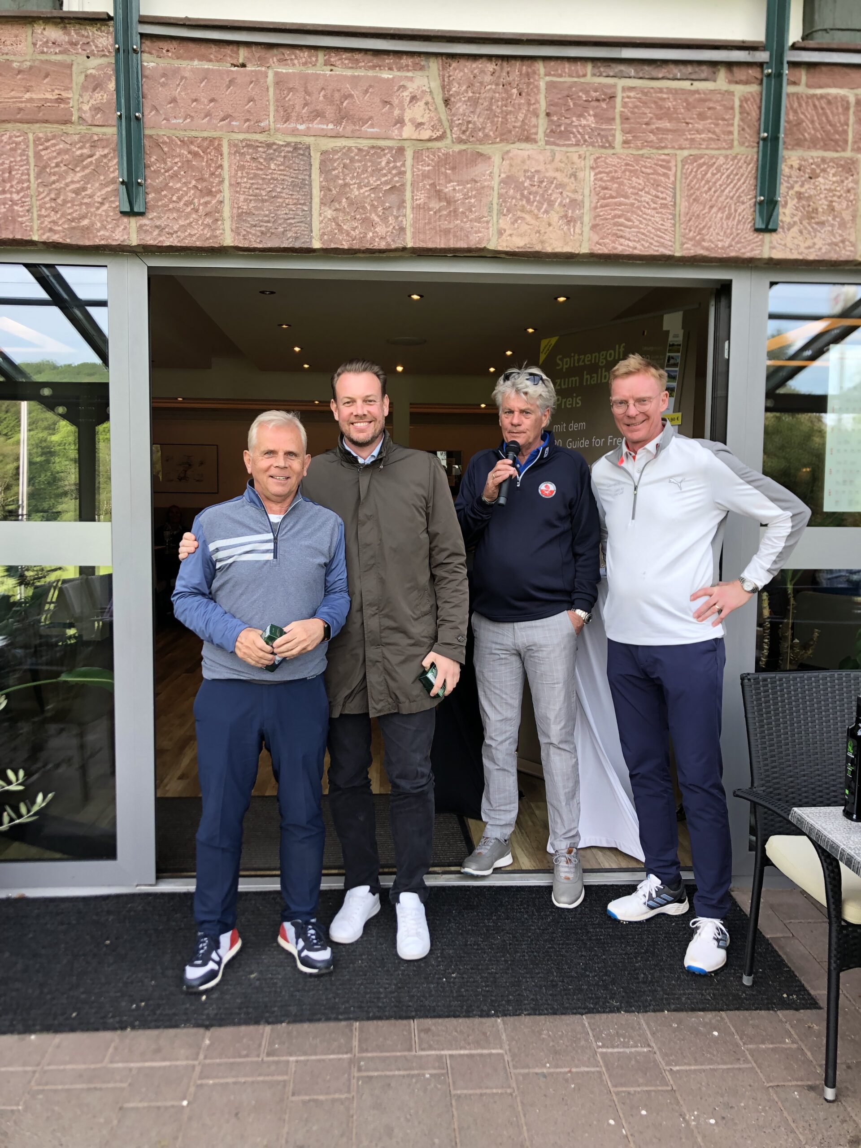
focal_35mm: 28
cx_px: 430
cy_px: 574
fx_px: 929
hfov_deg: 49.7
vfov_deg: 63.4
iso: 40
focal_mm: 3.99
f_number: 1.8
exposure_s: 1/120
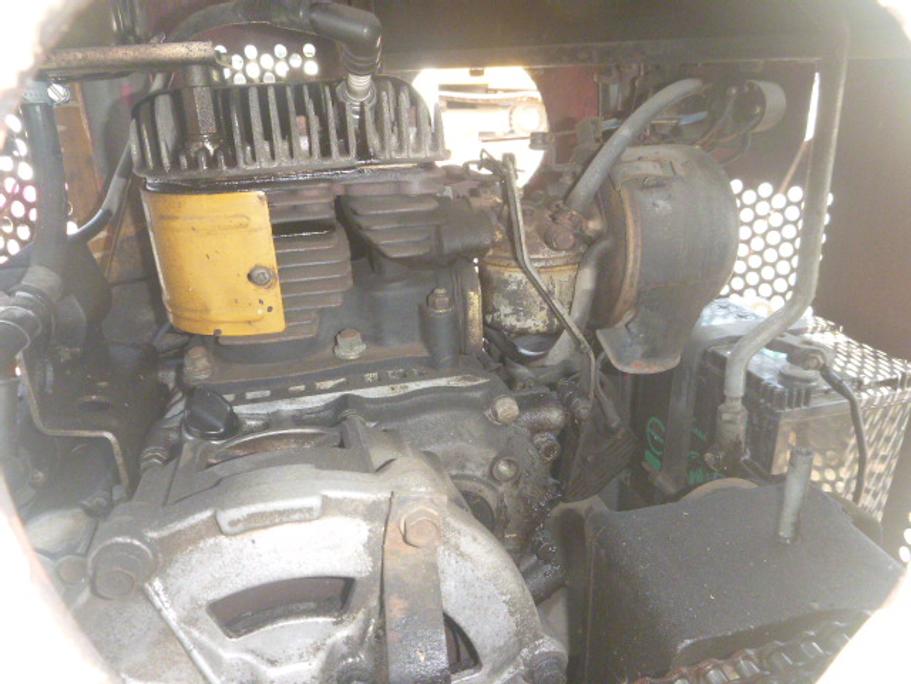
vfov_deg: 54.9
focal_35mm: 25
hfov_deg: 69.4
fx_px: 658
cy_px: 342
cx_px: 456
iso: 400
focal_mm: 4.5
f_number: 3.9
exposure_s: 1/60
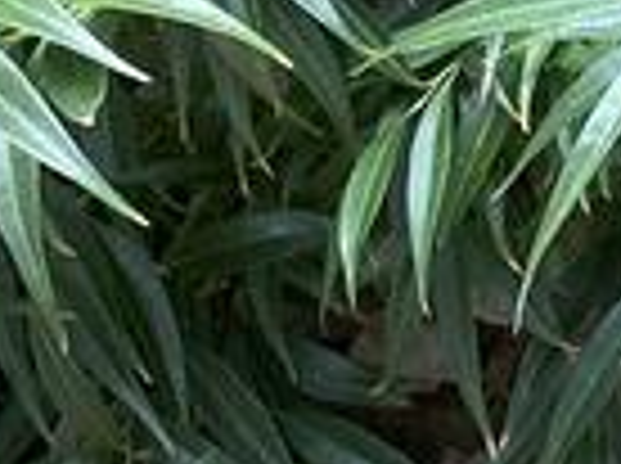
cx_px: 1462
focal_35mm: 189
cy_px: -933
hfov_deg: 9.4
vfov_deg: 7.0
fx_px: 3385
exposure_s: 1/121
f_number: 1.8
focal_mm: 4.25
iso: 100
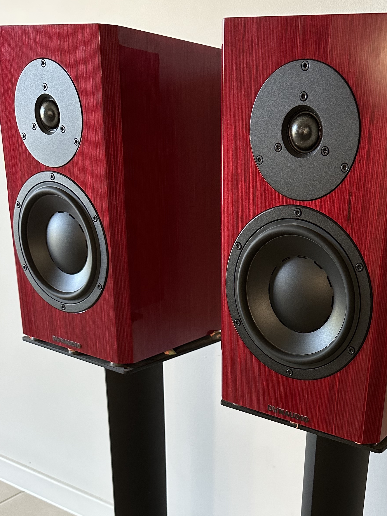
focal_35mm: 41
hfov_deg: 34.1
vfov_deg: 43.9
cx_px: 307
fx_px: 611
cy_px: 404
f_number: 1.78
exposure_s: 1/60
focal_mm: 6.86
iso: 320
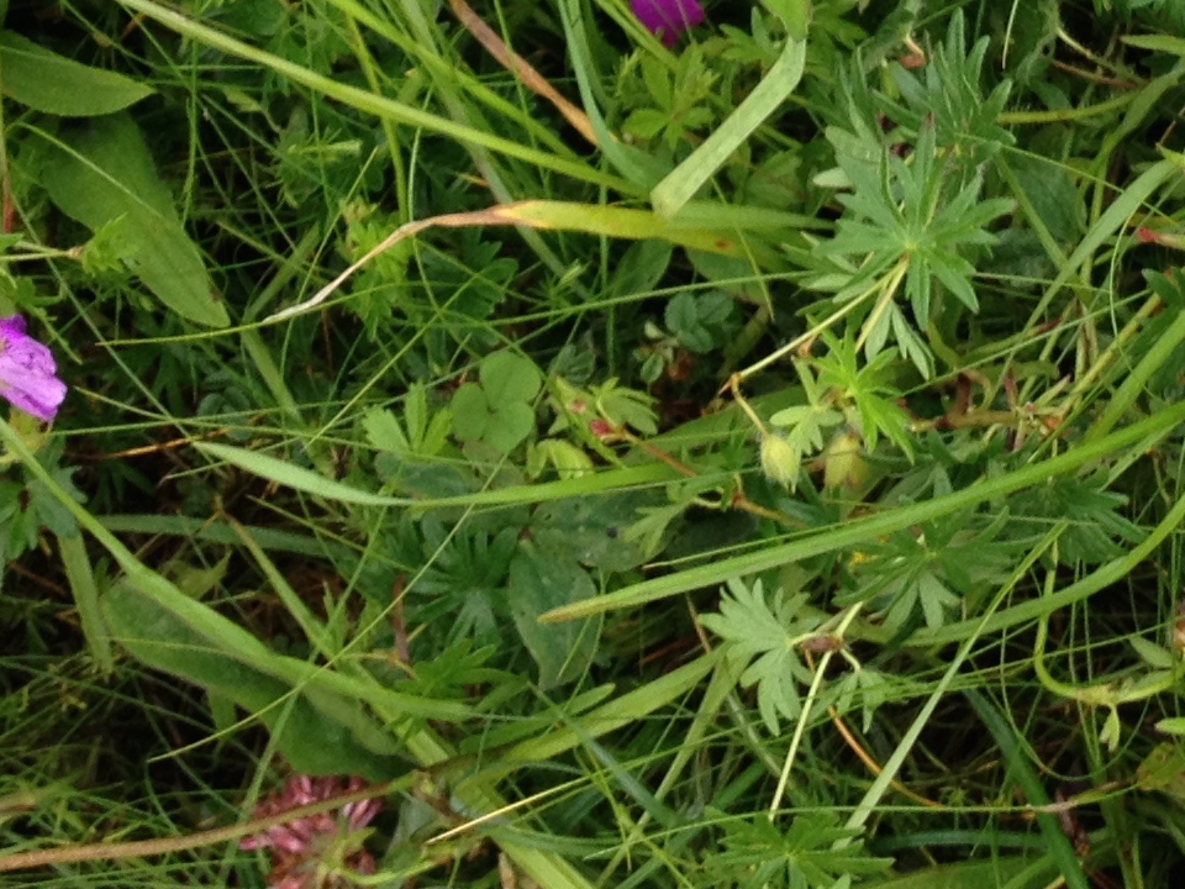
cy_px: -189
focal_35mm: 119
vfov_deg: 12.2
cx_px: 758
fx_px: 4074
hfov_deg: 16.5
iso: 50
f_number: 2.4
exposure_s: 1/135
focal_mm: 4.28
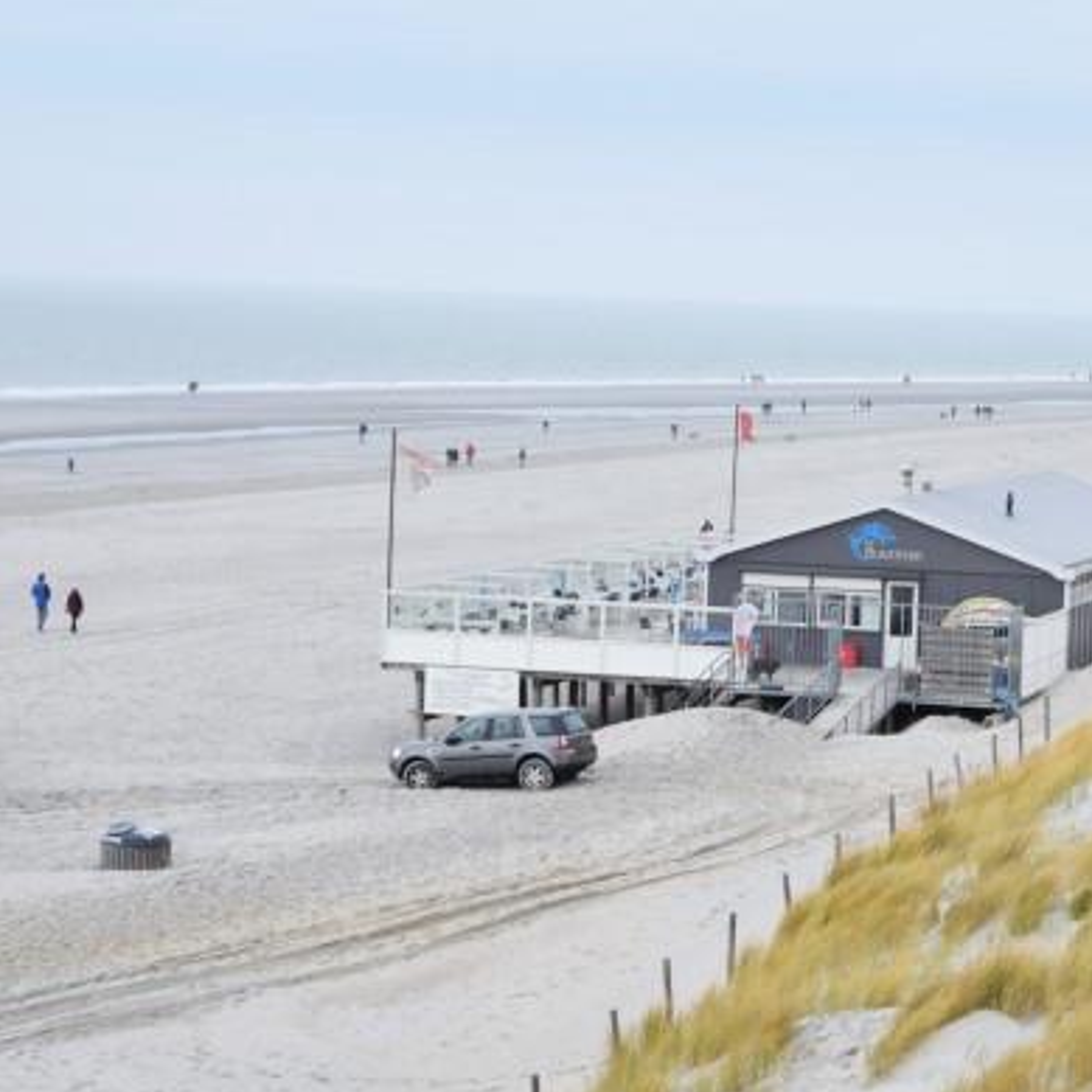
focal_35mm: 114
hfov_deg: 15.2
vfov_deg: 15.3
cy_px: 696
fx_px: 4069
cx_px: 821
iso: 100
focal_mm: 34
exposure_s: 1/160
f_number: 5
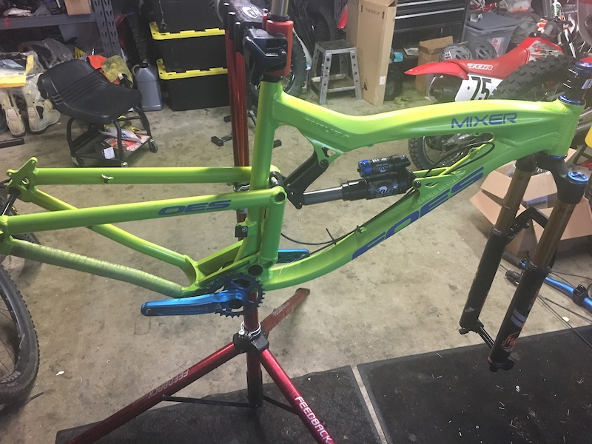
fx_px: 496
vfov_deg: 48.2
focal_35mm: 29
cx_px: 296
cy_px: 222
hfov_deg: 61.7
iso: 200
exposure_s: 1/20
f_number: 2.2
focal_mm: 4.15
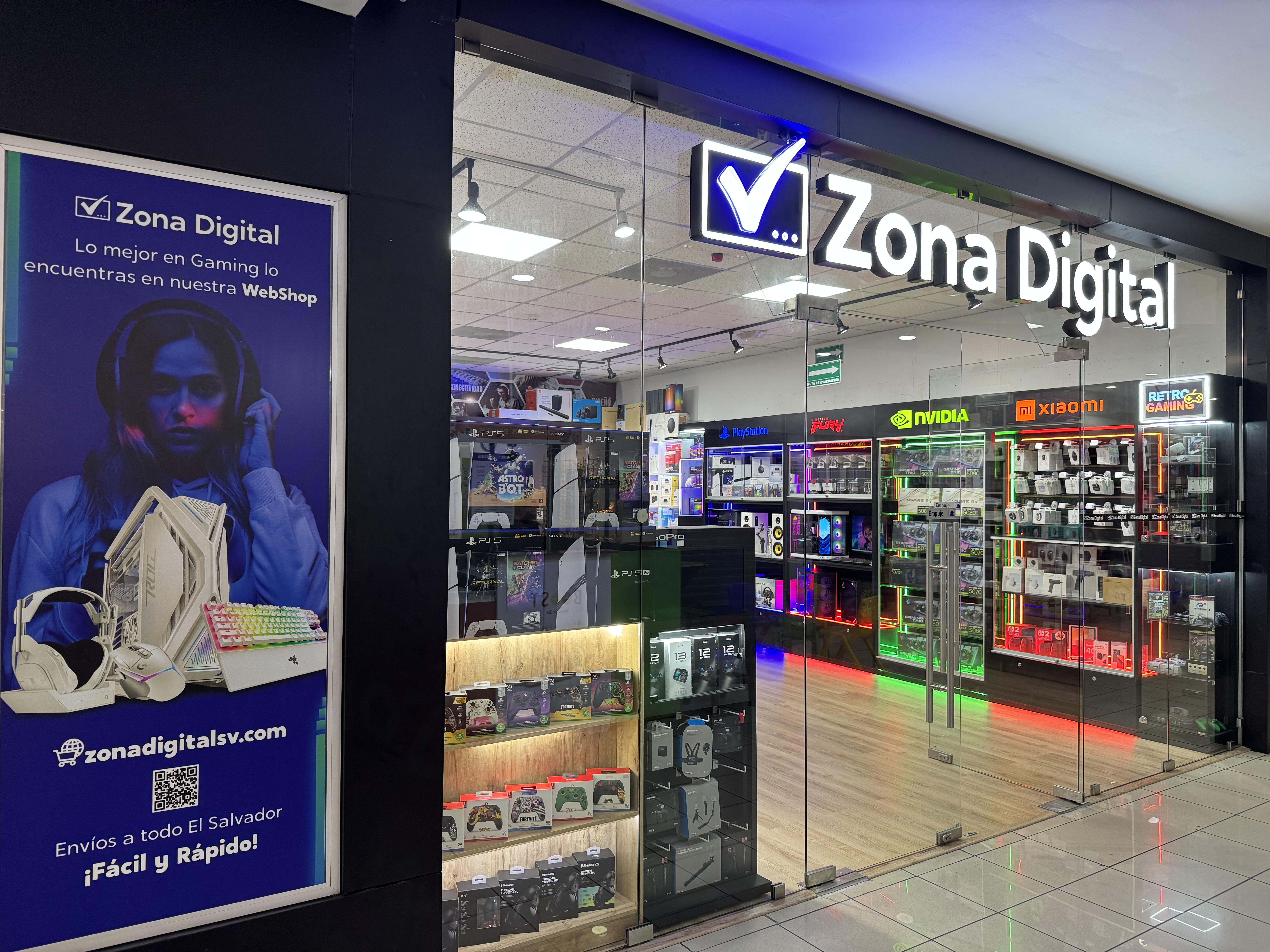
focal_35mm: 24
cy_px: 476
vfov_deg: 56.8
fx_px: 881
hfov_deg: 71.6
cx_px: 635
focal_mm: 6.76
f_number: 1.78
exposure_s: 1/60
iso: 200
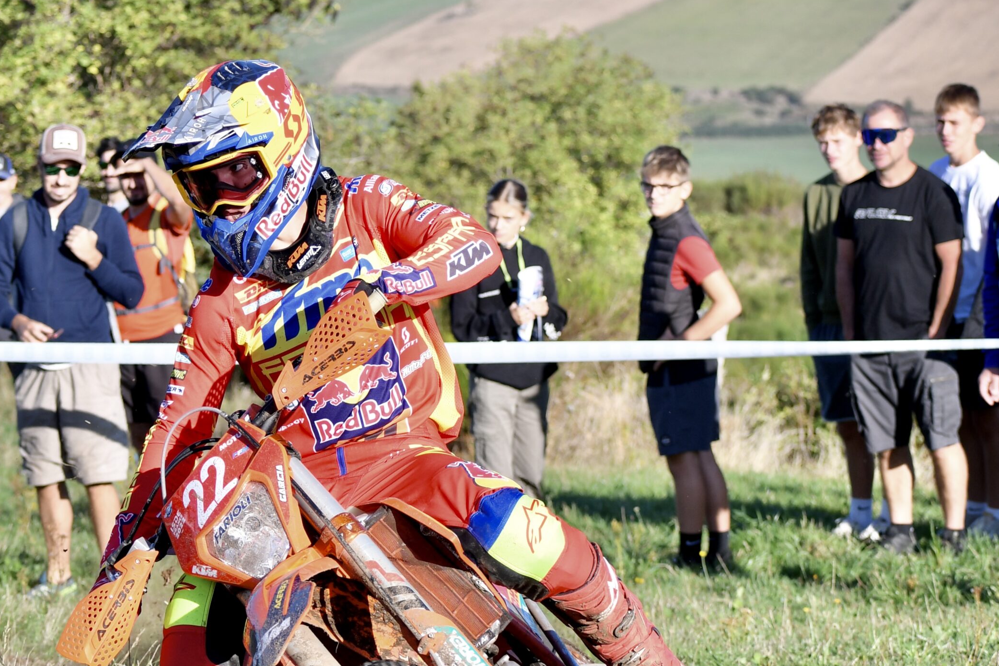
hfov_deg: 15.9
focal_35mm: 129
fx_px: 3579
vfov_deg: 10.6
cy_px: 336
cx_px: 403
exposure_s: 1/1000
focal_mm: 70
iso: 250
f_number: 4.5
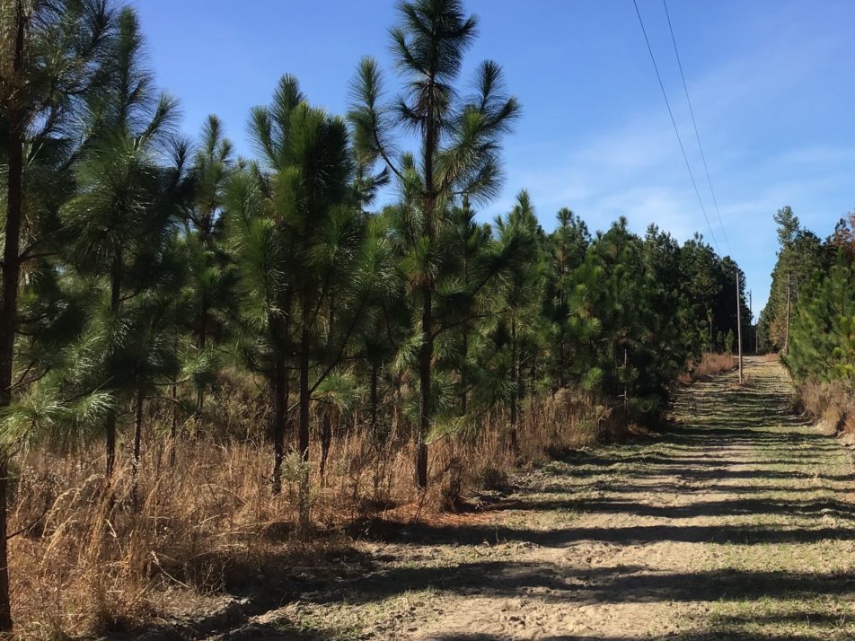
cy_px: 270
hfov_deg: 36.8
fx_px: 1235
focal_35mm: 50
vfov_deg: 29.1
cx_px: 689
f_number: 2.4
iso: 25
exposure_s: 1/876
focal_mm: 3.3
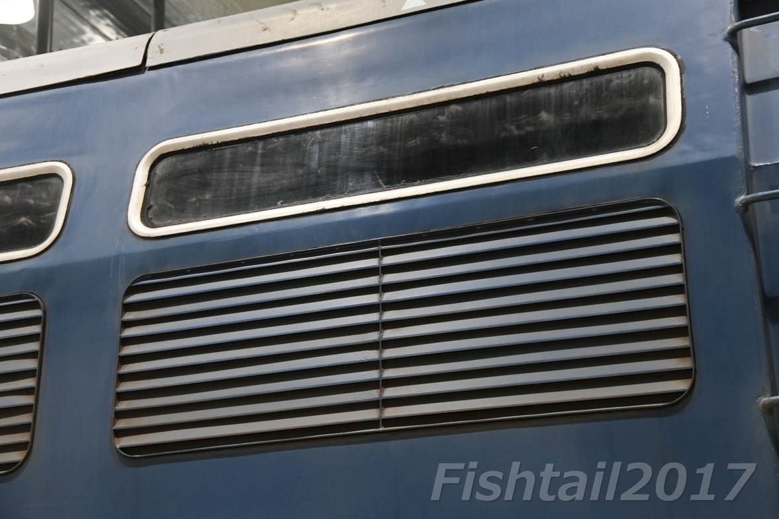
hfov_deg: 31.9
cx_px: 386
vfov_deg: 21.6
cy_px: 259
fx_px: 1363
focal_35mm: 63
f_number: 6.3
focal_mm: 62
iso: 3200
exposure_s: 1/50
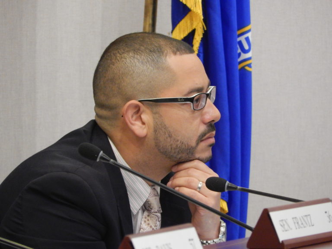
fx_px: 5783
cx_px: 166
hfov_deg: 3.3
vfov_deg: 2.5
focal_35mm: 603
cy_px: 124
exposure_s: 1/30
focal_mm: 107.1
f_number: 5.8
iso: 800
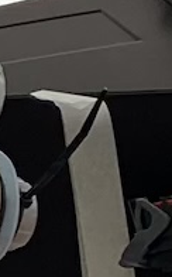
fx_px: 2136
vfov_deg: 7.3
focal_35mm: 284
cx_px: -1064
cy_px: -100
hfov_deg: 3.6
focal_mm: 4.25
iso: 25
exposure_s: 1/239
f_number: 1.8
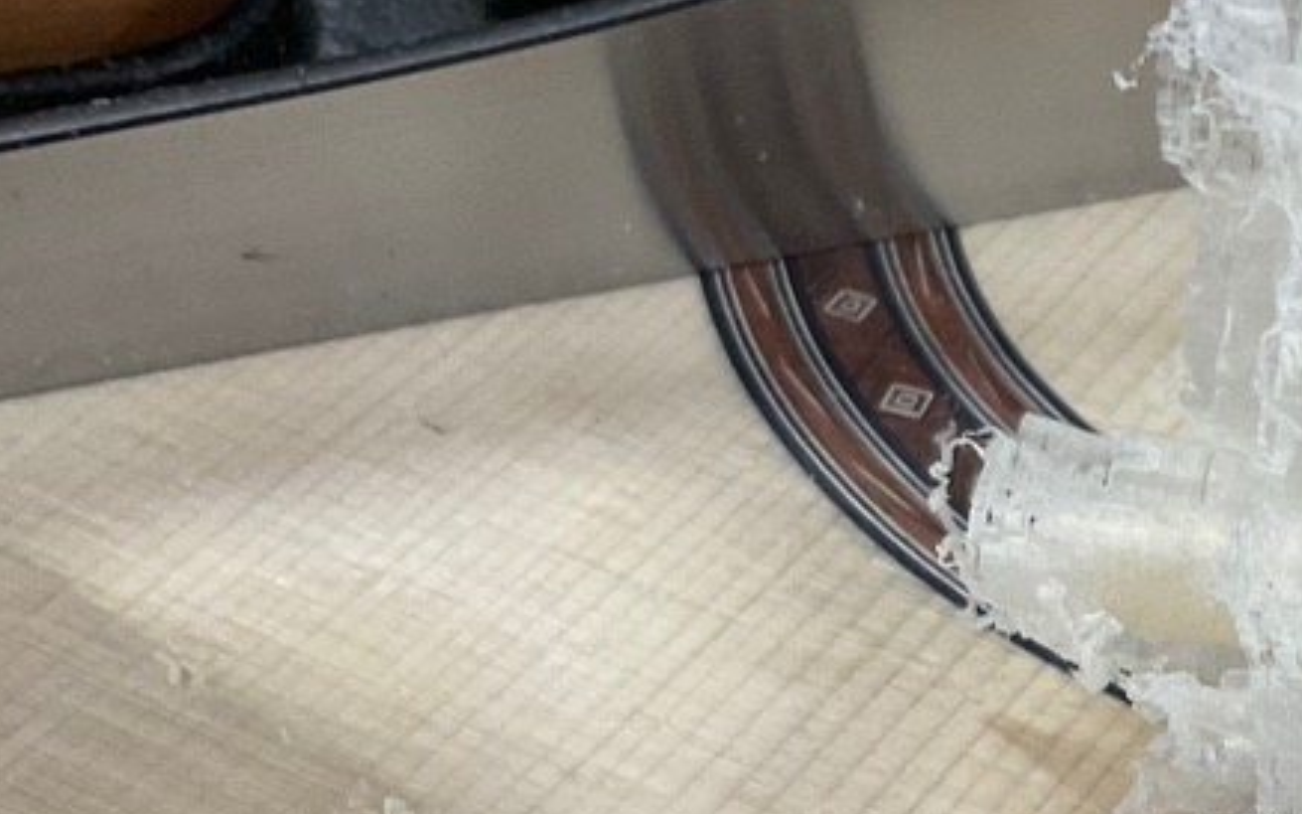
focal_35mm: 90
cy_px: 736
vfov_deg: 14.4
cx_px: 1406
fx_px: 3193
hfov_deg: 21.9
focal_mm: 3
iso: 125
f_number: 1.8
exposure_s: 1/50
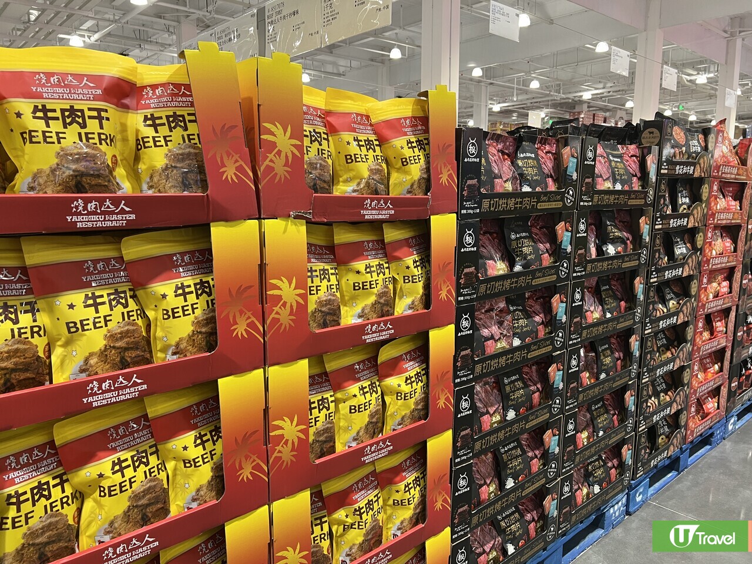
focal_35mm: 26
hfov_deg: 67.3
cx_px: 376
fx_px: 565
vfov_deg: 53.1
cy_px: 282
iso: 125
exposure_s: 1/71
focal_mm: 5.7
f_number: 1.5
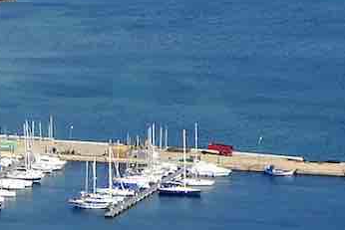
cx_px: -342
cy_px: 283
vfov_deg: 1.7
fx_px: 7889
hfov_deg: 2.5
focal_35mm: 823
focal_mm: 95
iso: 400
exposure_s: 1/1000
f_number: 7.6
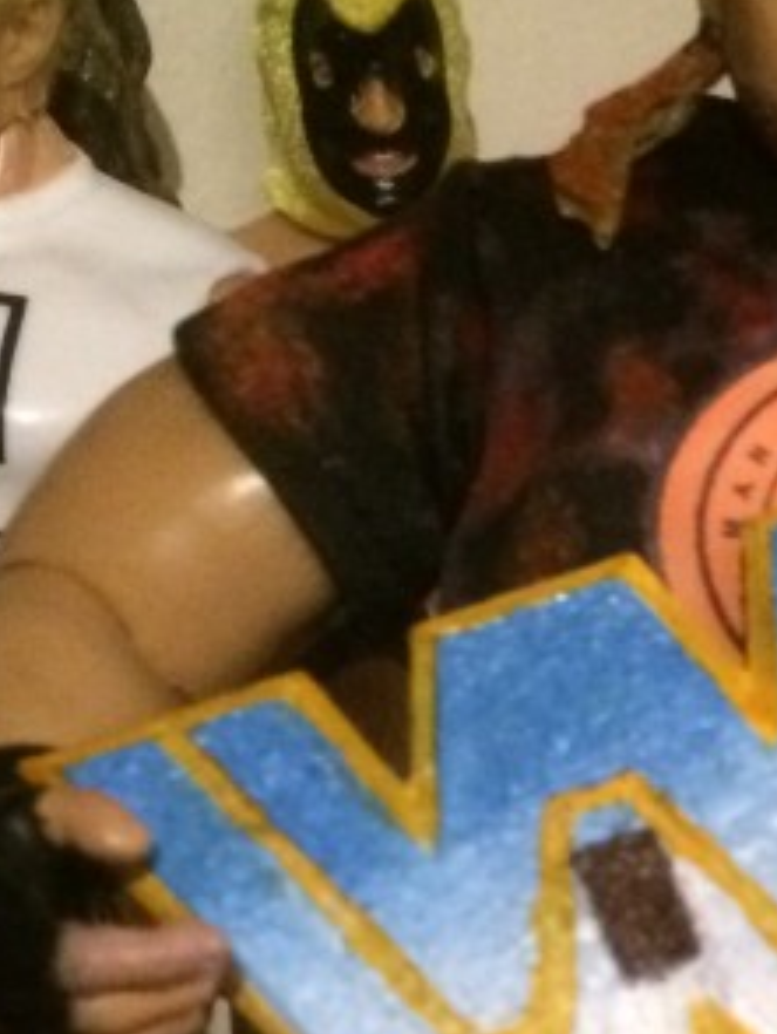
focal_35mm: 101
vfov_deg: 18.9
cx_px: 1132
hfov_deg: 13.8
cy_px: 1038
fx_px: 3018
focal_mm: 4.15
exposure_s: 1/15
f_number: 2.2
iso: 500
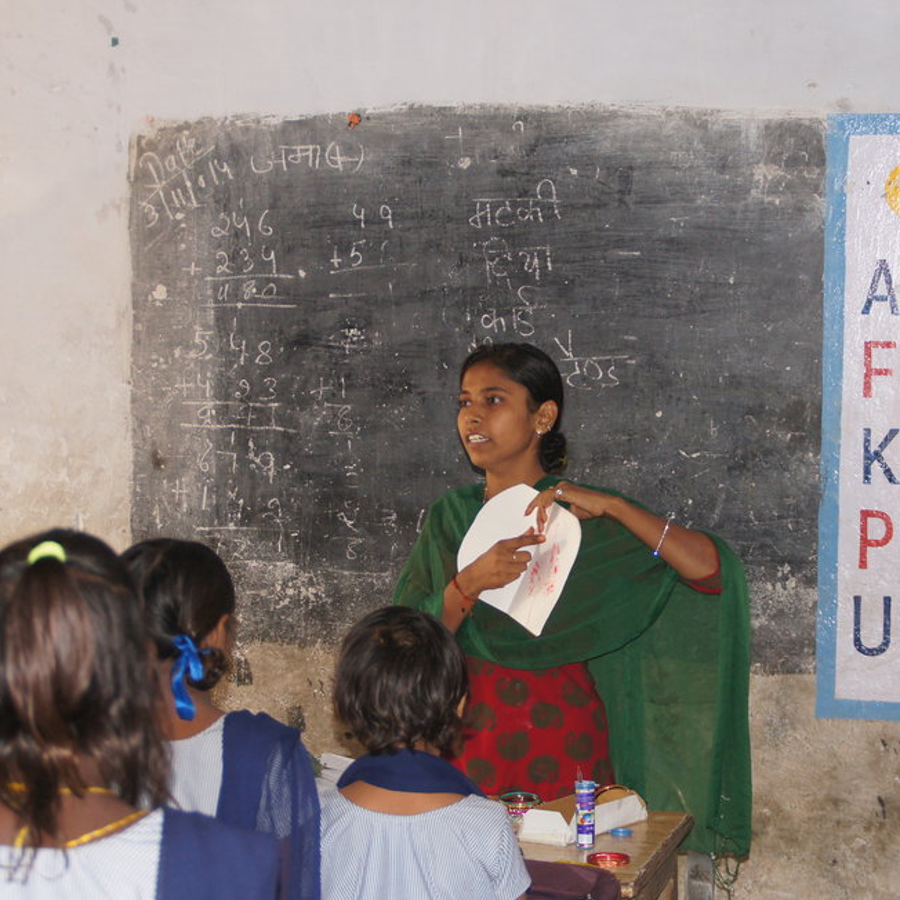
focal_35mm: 100
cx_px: 523
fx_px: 2942
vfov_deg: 17.4
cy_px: 457
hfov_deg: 17.4
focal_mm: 50
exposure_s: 1/80
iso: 500
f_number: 4.5
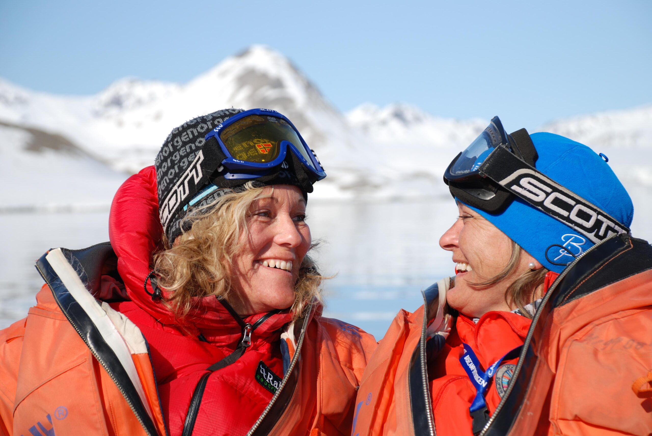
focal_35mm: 105
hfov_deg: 19.4
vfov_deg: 13.1
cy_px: 218
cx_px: 326
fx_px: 1904
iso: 100
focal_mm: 70
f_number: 6.3
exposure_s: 1/640
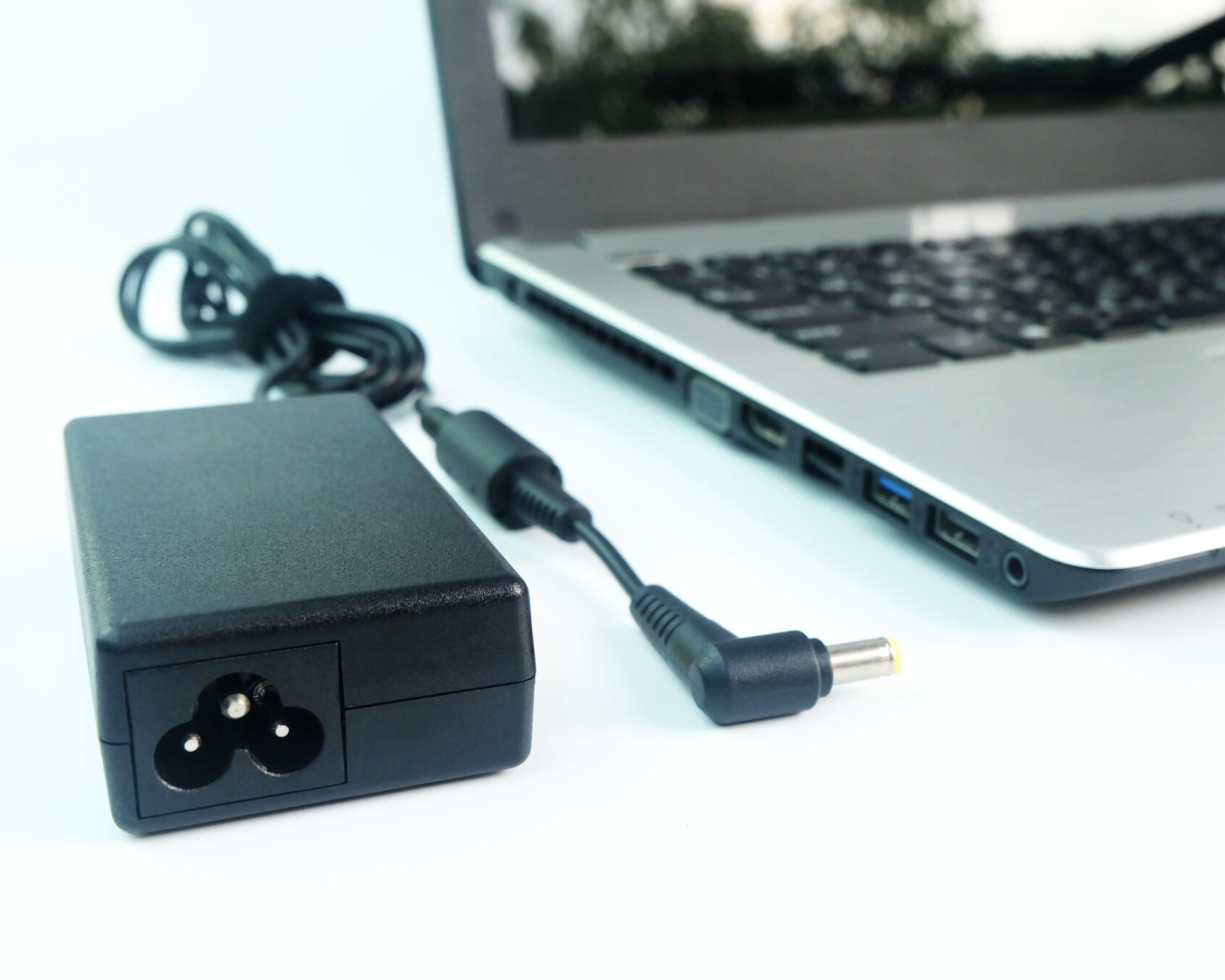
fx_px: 1486
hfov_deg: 44.8
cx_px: 655
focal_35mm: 41
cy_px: 489
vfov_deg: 36.5
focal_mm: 24.3
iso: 800
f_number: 7.1
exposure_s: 1/58
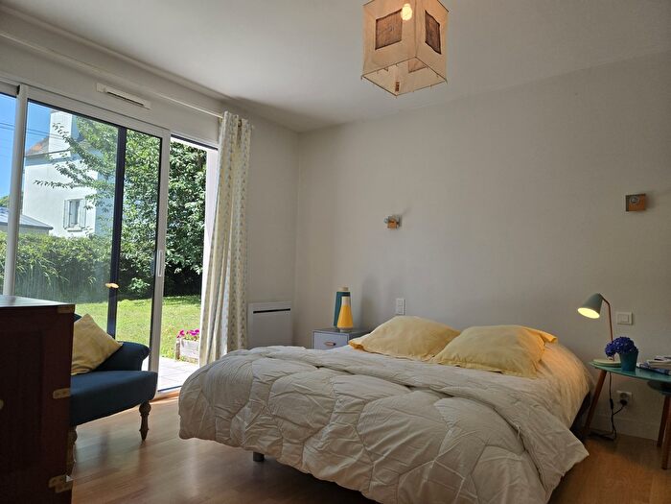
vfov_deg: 58.9
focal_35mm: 23
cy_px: 252
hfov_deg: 73.9
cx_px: 336
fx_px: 446
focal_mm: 5.4
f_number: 1.8
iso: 80
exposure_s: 1/1576
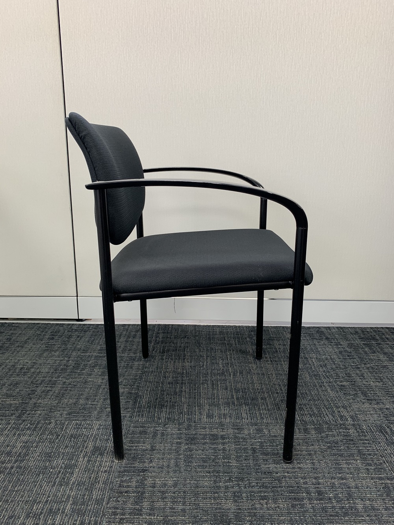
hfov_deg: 53.1
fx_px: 395
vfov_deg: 67.3
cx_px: 197
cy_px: 262
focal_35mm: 26
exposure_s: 1/61
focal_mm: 4.25
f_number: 1.8
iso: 100
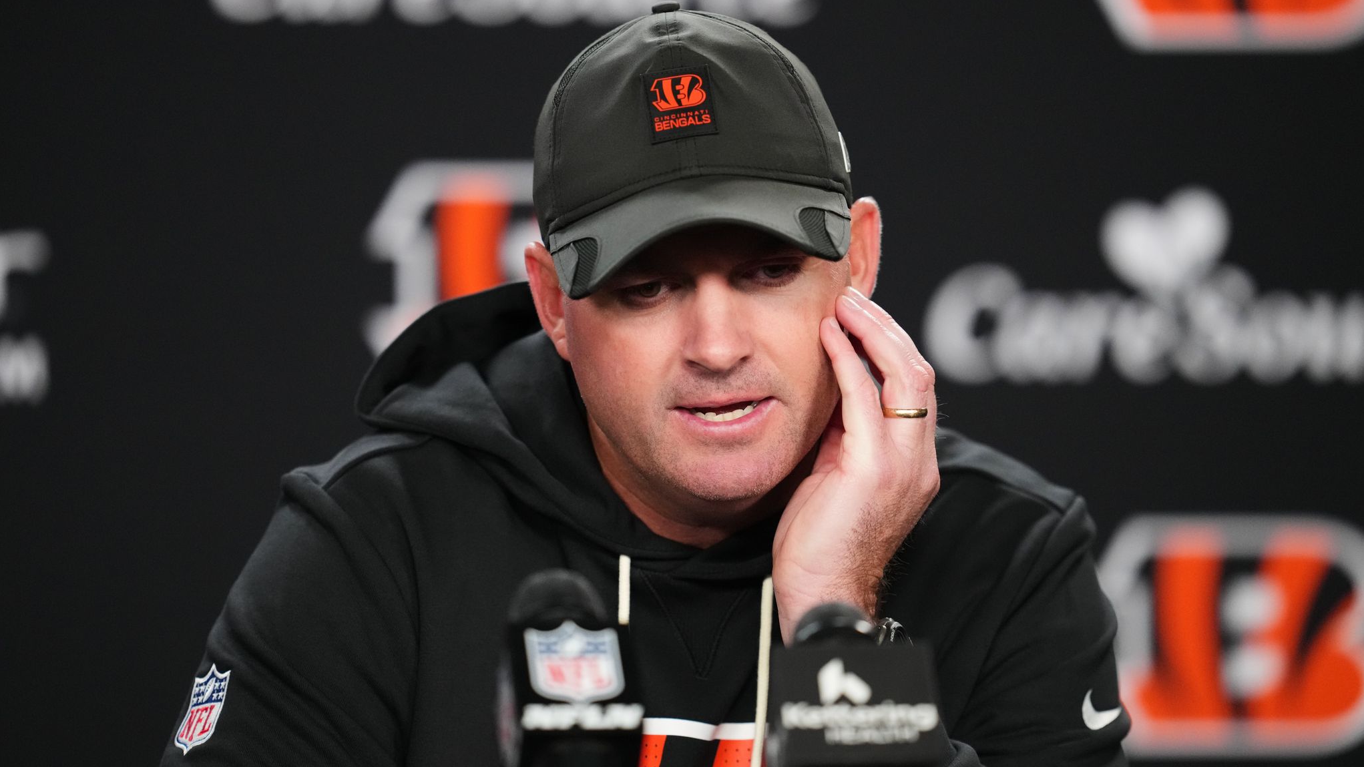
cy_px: 368
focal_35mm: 420
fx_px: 15190
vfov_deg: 2.9
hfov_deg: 5.1
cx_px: 682
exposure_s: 1/500
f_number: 2.8
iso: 4000
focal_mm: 400
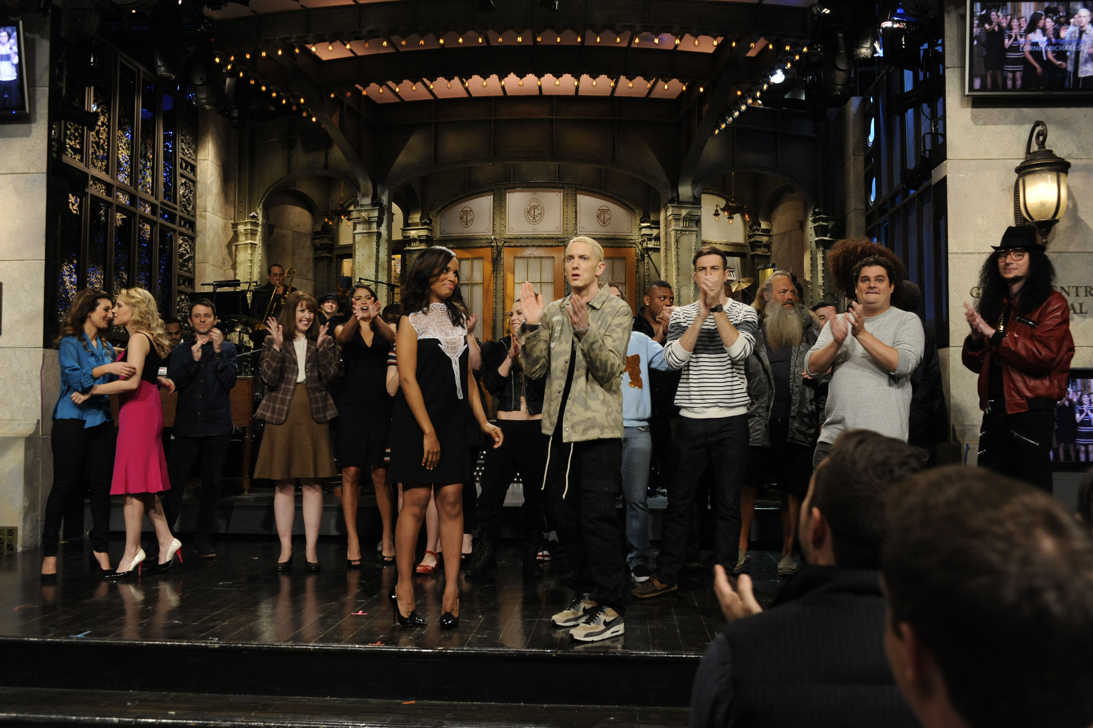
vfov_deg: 38.8
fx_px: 1032
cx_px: 546
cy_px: 364
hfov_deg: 55.8
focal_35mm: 34
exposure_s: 1/125
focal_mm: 34
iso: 2000
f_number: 3.5
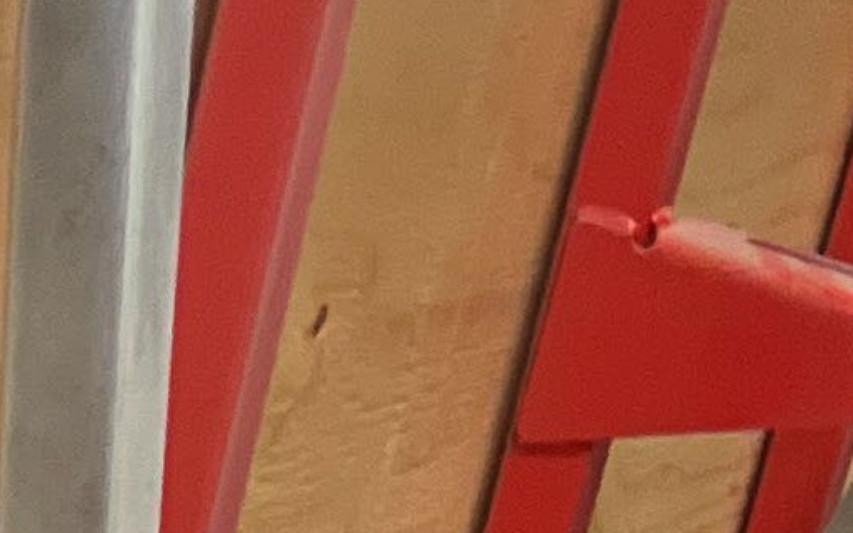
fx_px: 5045
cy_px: 2550
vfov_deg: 5.0
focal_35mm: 217
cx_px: 5
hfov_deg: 9.6
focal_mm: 5.7
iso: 250
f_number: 1.5
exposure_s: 1/50
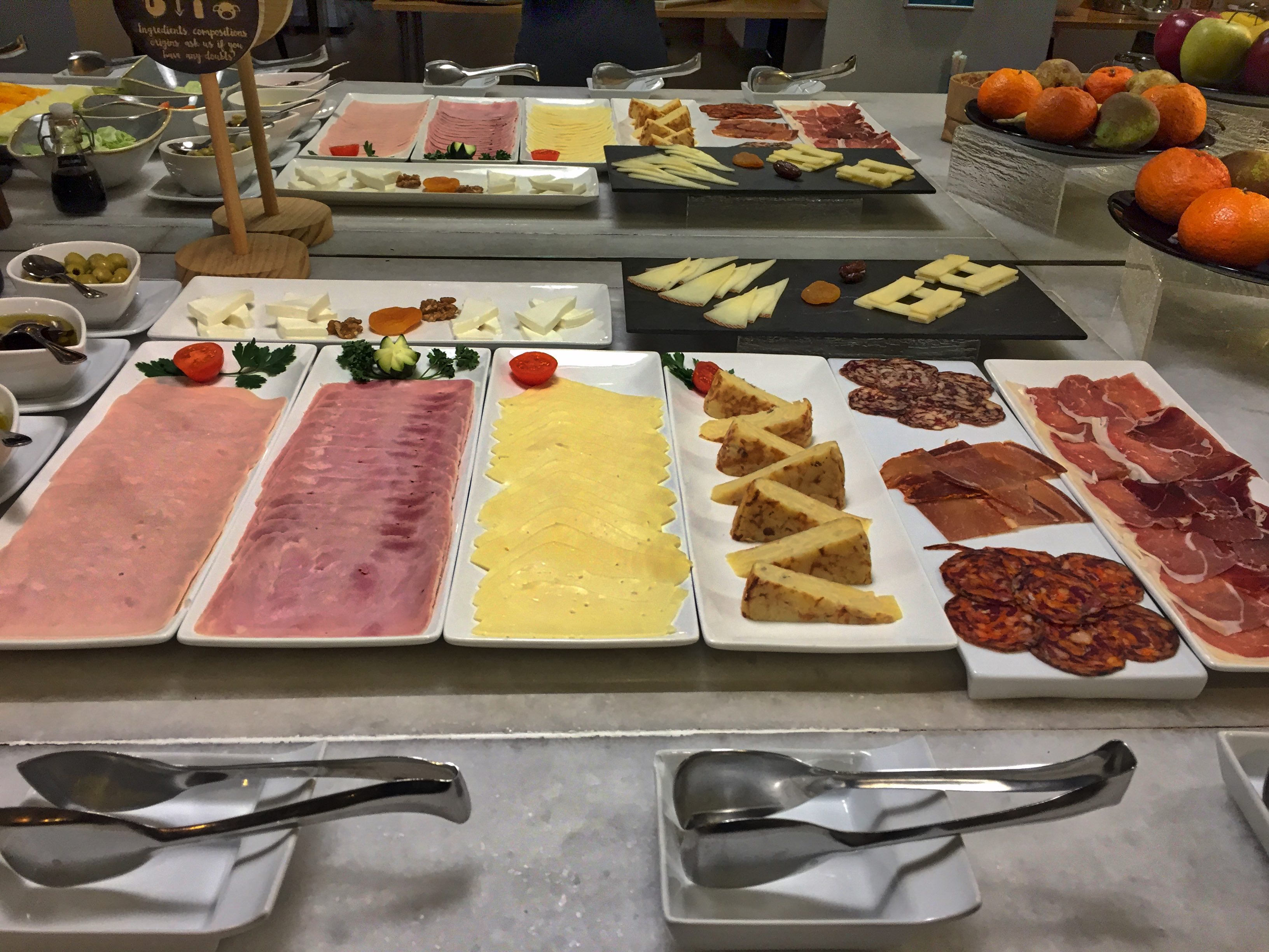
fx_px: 1063
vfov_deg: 48.2
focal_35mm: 29
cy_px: 476
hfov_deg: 61.7
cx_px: 634
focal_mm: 4.15
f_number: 2.2
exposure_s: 1/33
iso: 100
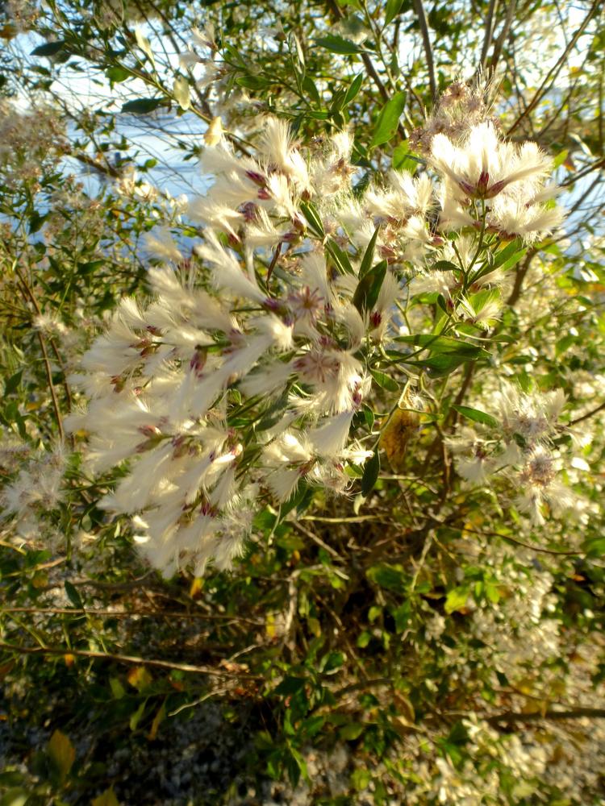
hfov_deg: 56.8
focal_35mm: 24
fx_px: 559
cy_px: 403
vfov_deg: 71.6
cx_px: 302
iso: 100
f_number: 4
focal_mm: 4.3
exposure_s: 1/320
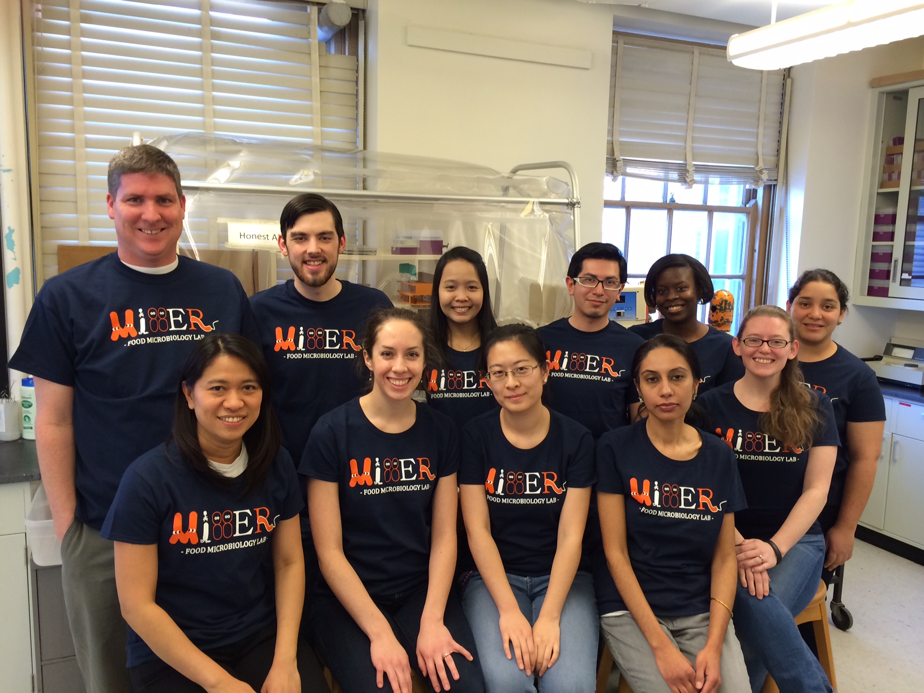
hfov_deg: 60.0
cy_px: 346
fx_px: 801
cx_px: 462
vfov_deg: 46.8
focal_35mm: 30
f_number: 2.2
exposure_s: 1/30
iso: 64
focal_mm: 4.12
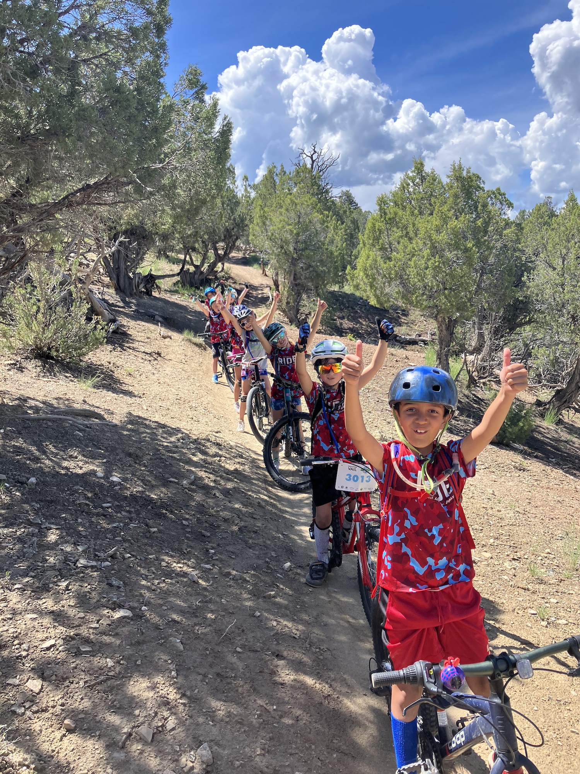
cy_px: 387
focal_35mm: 28
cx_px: 290
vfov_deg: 63.4
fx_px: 626
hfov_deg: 49.7
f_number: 1.8
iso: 32
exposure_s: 1/747
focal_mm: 3.99
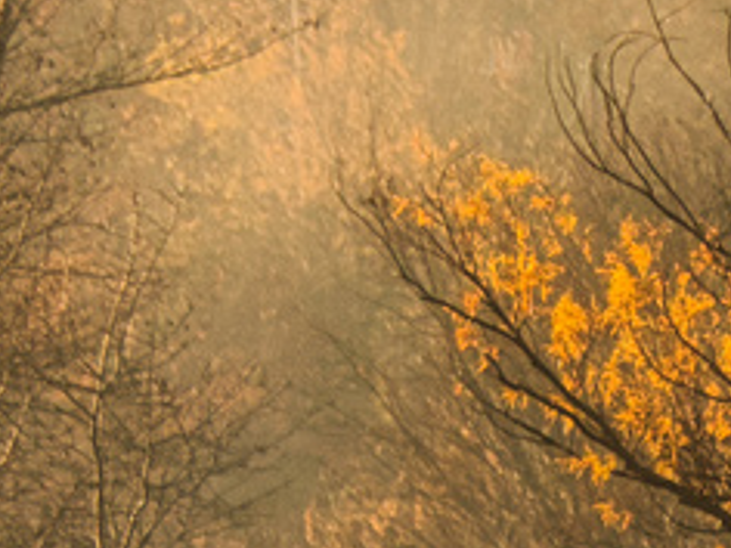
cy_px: 1483
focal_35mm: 3800
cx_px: 1110
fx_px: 80246
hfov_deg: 0.5
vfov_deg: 0.4
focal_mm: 300
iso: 640
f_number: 5.7
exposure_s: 1/1000
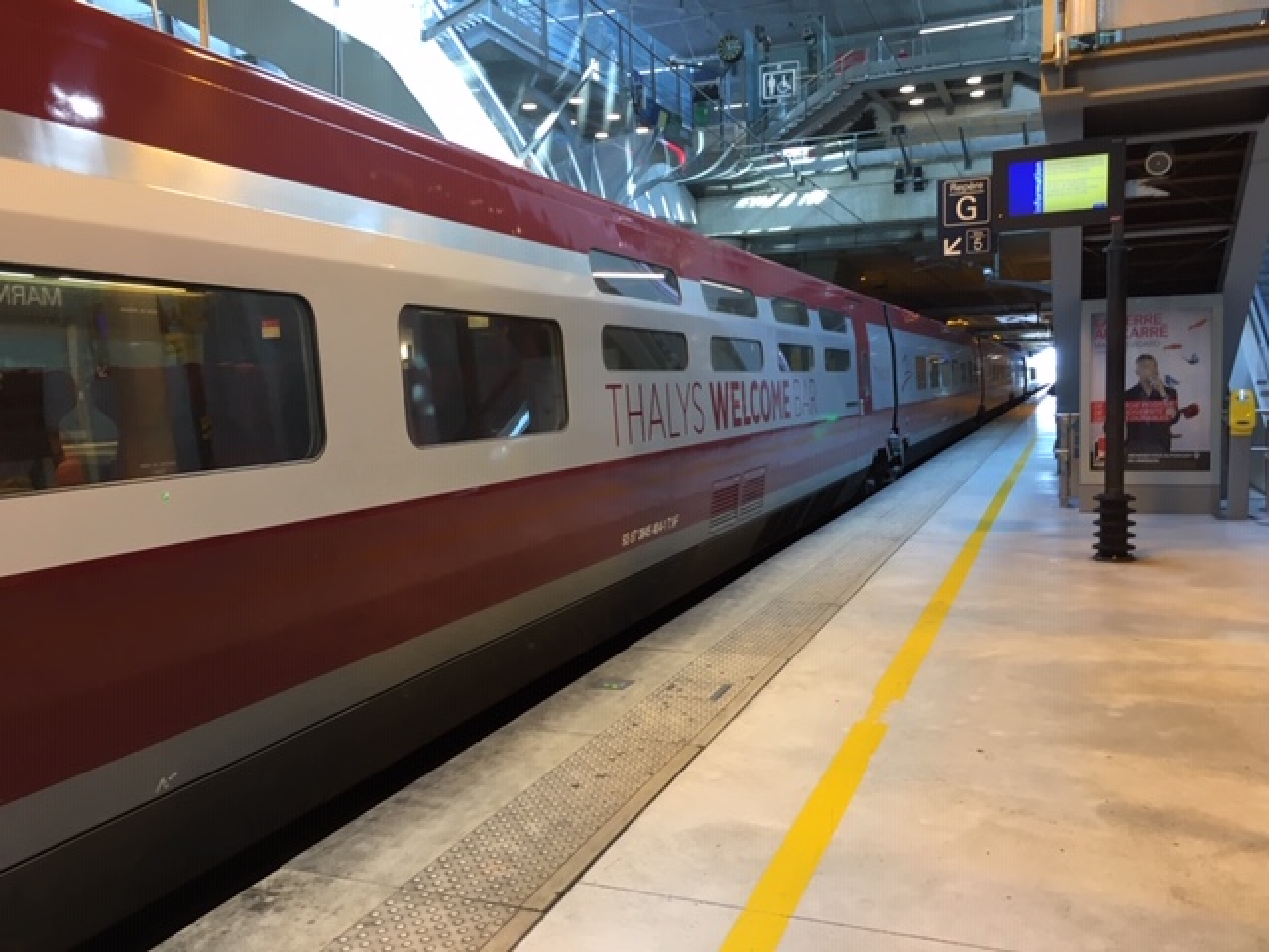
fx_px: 1063
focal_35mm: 29
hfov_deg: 61.7
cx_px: 634
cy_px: 476
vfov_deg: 48.2
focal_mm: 4.15
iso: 80
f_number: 2.2
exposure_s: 1/33
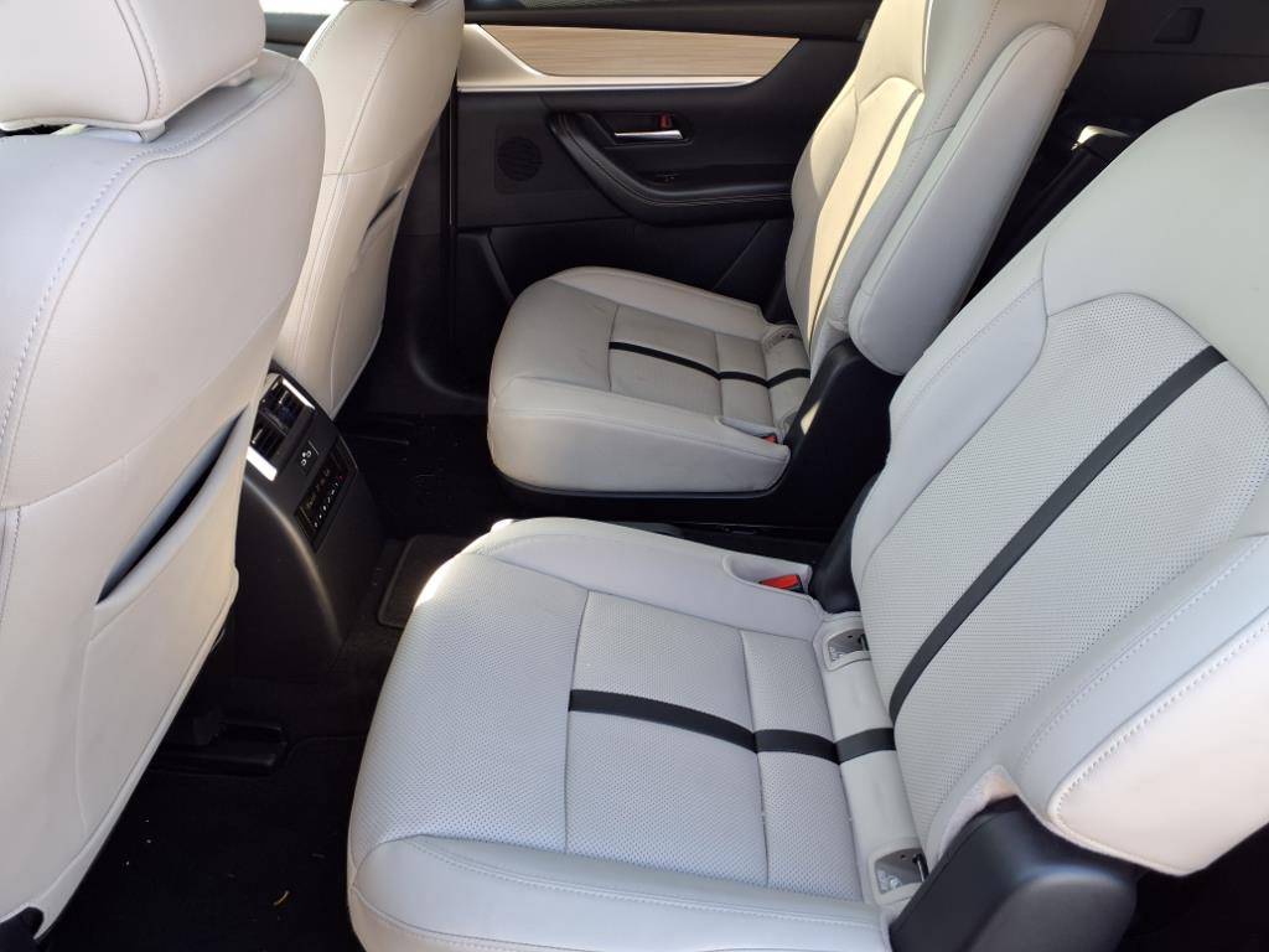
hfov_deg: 65.3
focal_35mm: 27
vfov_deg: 51.4
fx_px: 990
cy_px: 476
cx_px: 634
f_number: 1.9
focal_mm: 3.58
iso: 40
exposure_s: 1/60.2
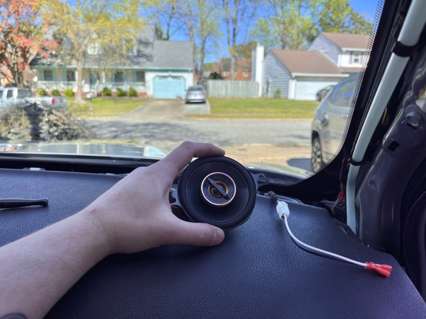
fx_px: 320
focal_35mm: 26
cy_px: 160
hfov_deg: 67.3
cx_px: 213
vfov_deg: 53.1
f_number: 1.6
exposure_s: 1/1151
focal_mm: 5.1
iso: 50
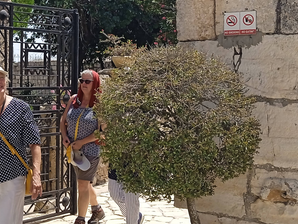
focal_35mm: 73
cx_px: 51
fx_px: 628
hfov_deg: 26.1
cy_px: 66
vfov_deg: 20.1
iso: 116
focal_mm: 3.43
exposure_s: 1/847
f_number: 2.2
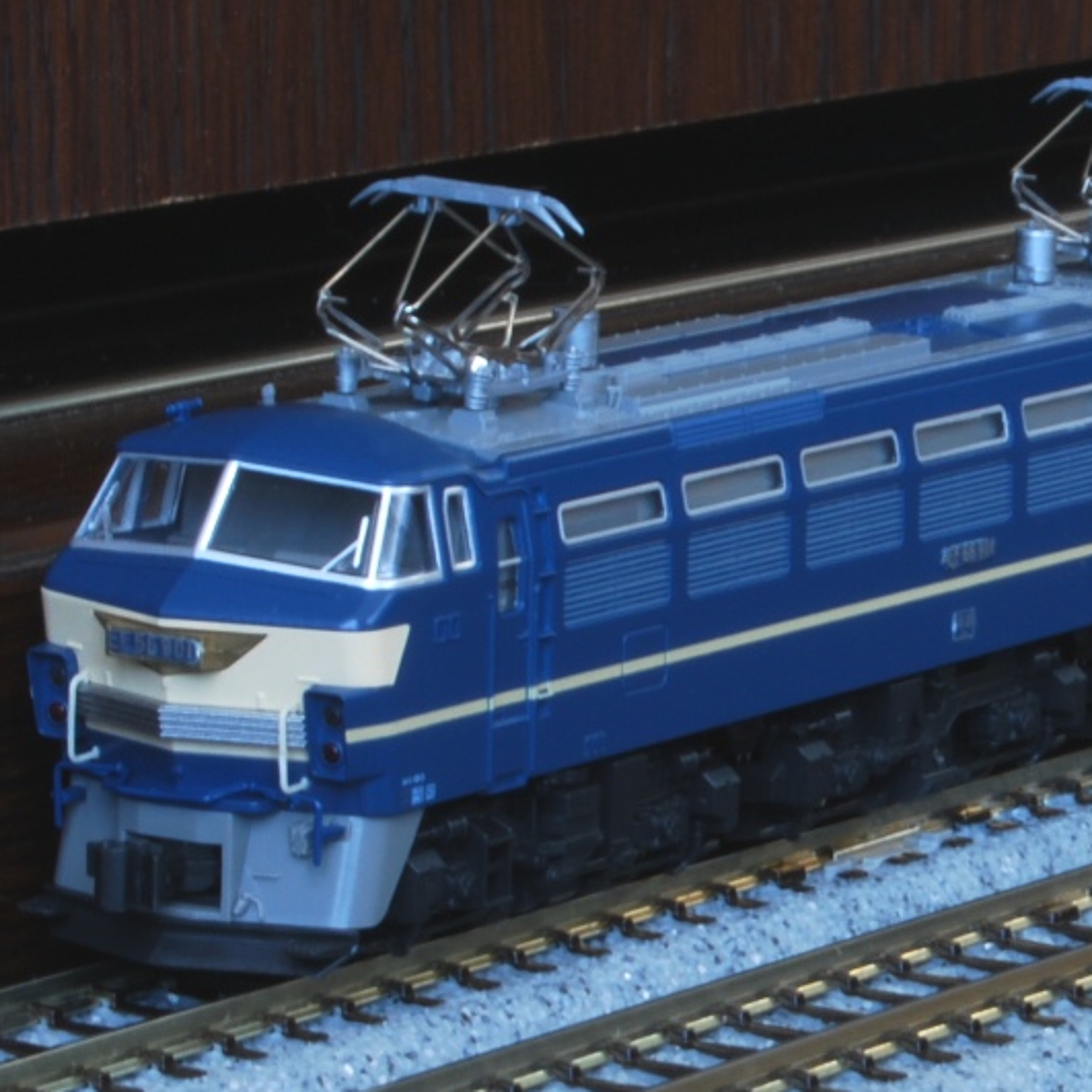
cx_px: 712
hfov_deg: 16.4
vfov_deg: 16.5
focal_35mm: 106
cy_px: 546
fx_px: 3770
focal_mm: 55
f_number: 25
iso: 100
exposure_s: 30
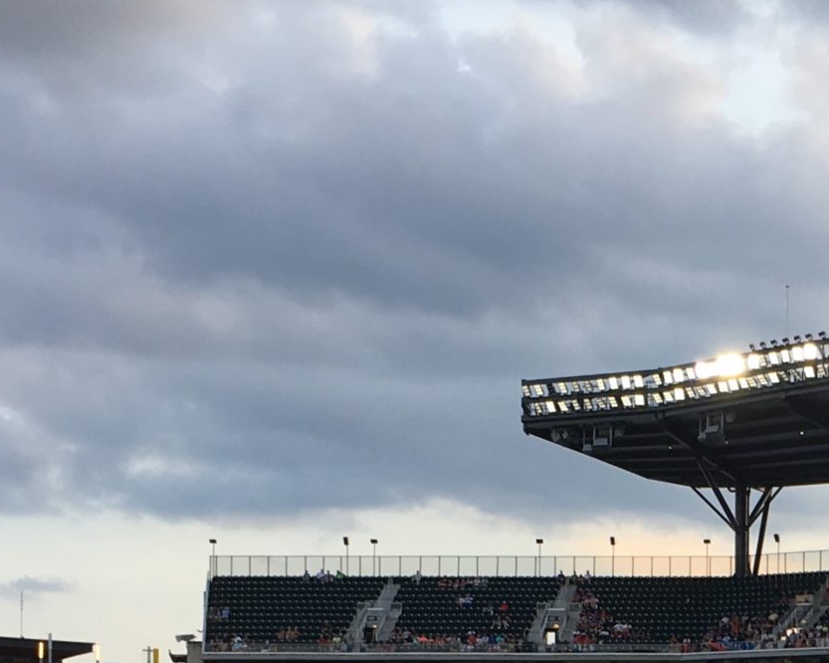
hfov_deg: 21.3
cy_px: 816
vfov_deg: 16.8
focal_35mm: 87
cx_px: 819
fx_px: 2134
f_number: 2.2
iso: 25
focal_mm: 4.15
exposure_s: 1/330
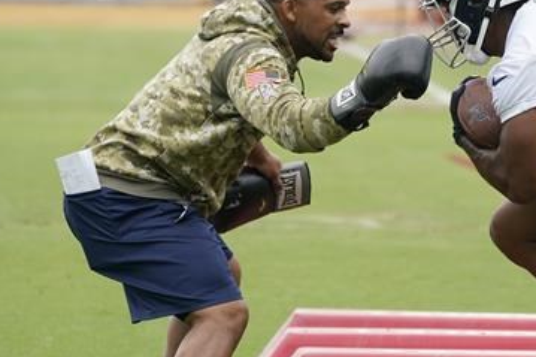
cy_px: 205
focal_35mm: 400
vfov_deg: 3.4
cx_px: 437
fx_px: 5953
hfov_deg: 5.2
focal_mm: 221
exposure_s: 1/2000
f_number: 5.6
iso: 1250
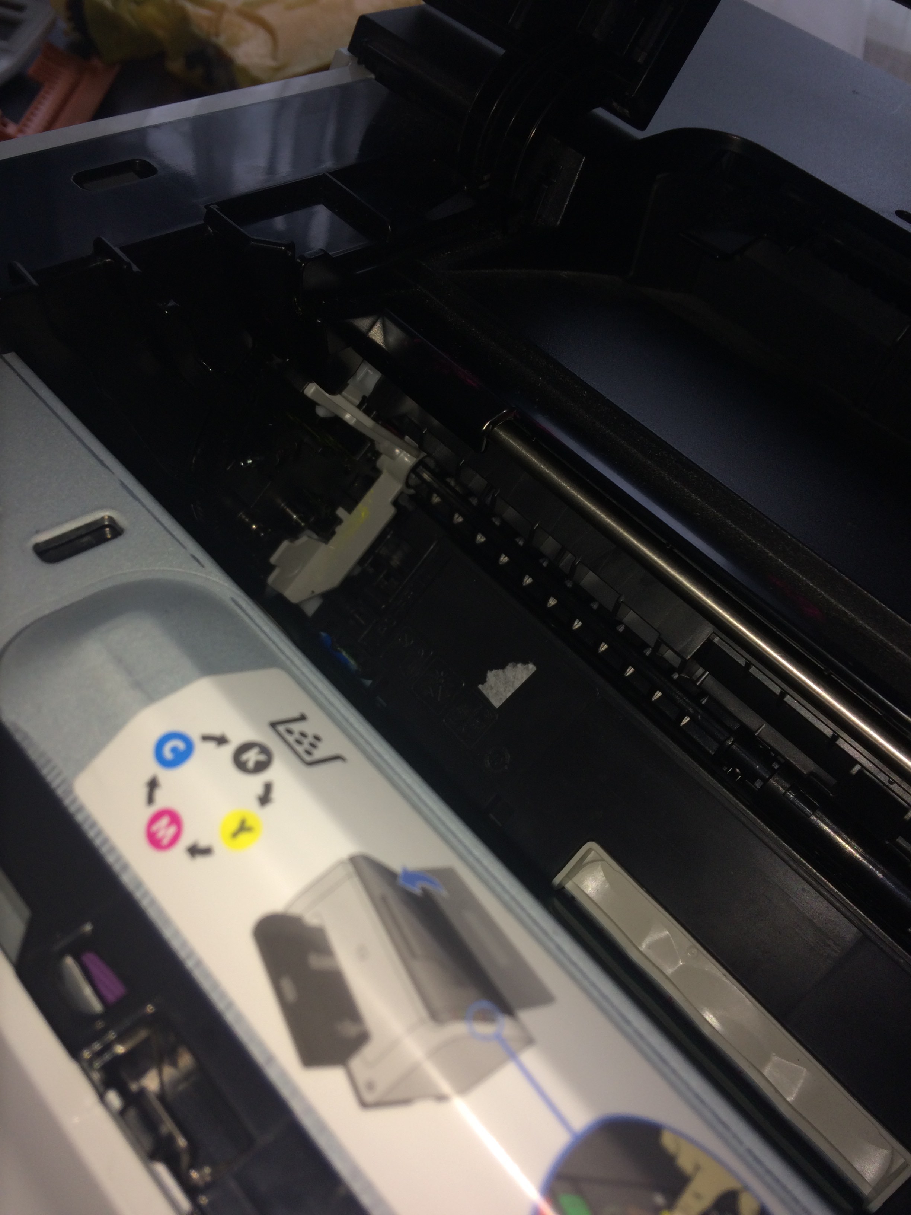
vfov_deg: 61.7
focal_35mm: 29
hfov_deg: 48.2
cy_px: 608
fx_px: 1018
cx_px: 456
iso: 32
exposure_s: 1/299
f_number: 2.2
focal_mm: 4.15
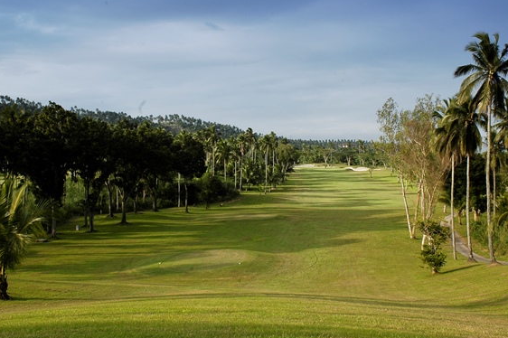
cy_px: 175
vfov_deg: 32.6
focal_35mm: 41
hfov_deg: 47.4
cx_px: 251
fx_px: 578
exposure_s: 1/50
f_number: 16
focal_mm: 24
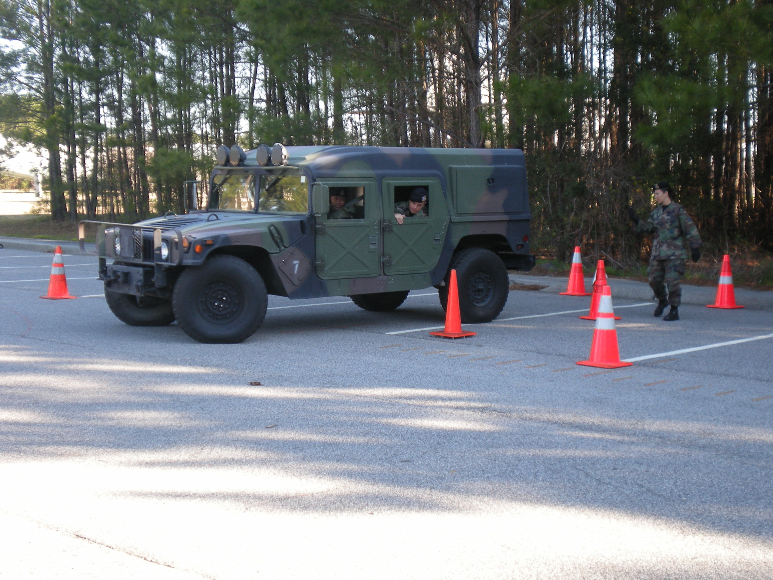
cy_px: 290
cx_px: 386
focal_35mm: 56
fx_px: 1251
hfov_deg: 34.3
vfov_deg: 26.1
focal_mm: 9.3
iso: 70
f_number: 3.9
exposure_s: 1/64
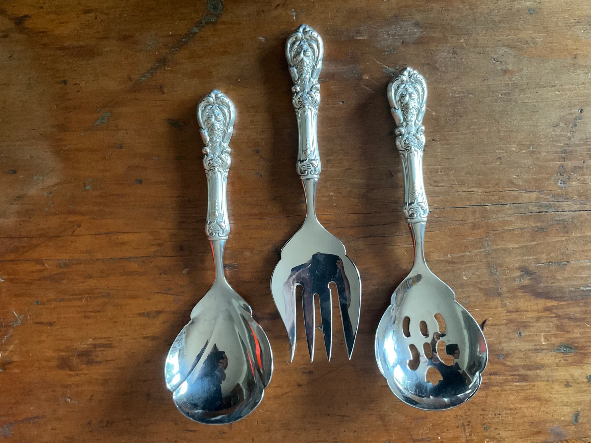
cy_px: 222
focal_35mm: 29
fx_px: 495
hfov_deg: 61.7
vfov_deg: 48.2
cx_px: 296
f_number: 1.8
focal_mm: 3
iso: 320
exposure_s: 1/48
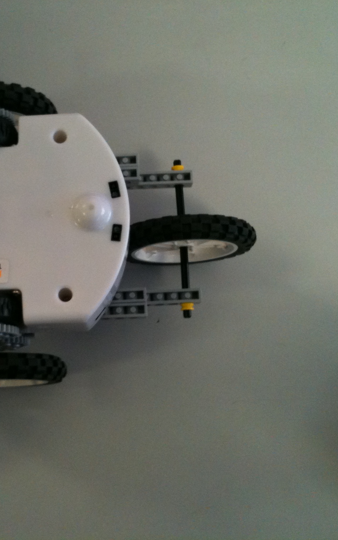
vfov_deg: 40.3
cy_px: 269
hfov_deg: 25.4
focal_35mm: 50
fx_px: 737
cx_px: 68
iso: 160
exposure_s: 1/15
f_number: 2.8
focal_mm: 3.85
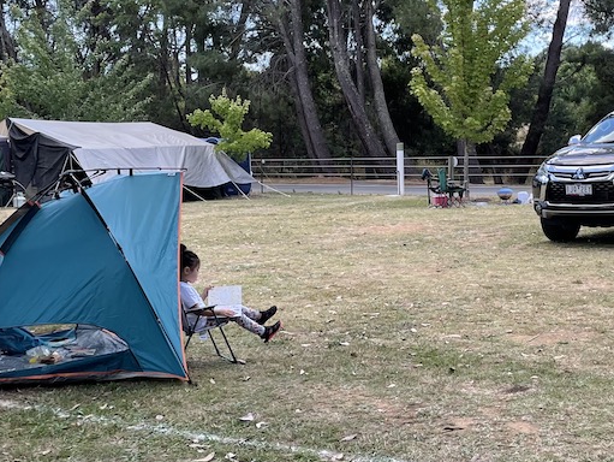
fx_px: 1083
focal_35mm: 61
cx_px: 452
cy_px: 232
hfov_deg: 31.2
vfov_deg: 24.1
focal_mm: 4.2
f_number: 1.6
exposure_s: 1/545
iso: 32
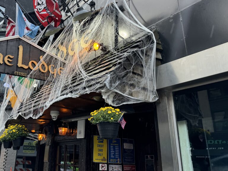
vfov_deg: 44.1
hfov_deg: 55.9
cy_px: 81
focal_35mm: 32
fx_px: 211
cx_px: 80
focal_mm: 6.76
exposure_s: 1/120
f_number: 1.78
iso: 64
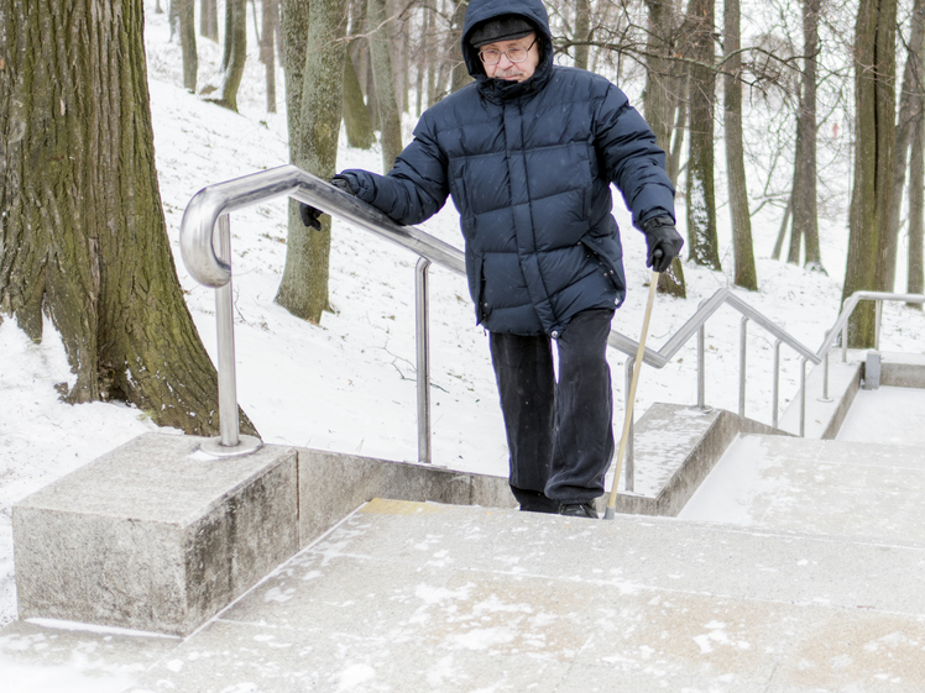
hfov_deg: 32.4
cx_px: 721
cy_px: 201
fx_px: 1550
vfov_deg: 25.0
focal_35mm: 58
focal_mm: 24
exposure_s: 1/160
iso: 100
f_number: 1.8
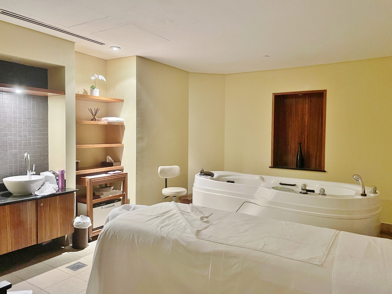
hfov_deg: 67.3
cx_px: 196
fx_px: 294
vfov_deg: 53.1
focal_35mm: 26
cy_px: 147
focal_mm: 4.2
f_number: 1.6
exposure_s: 1/25
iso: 500
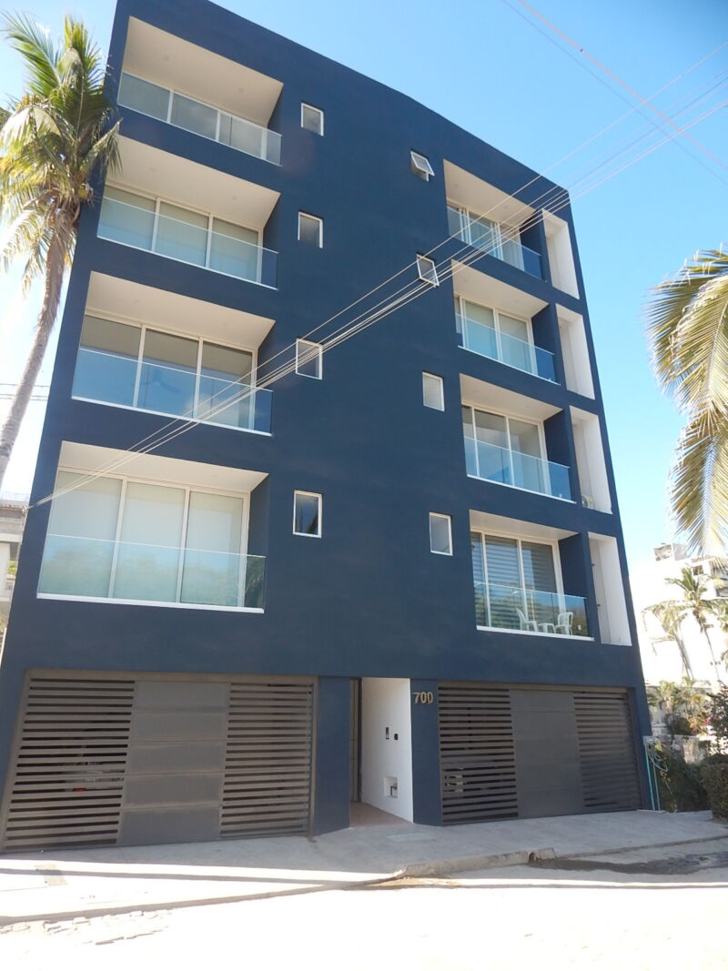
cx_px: 364
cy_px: 486
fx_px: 617
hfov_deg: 61.1
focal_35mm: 22
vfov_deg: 76.4
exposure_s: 1/400
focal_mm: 4
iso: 125
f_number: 3
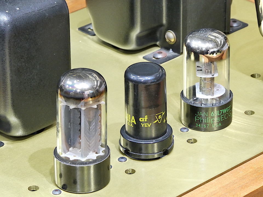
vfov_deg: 7.4
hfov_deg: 9.9
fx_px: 1520
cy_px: 98
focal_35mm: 200
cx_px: 132
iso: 400
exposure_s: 1/2.5
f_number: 8
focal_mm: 35.8
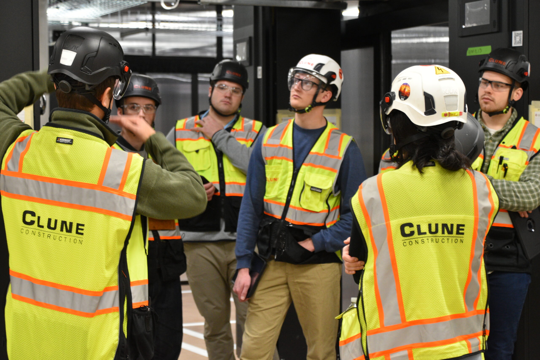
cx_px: 270
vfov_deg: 17.5
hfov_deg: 26.0
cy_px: 180
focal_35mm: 78
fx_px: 1170
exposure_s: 1/60
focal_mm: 52
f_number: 4.8
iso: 1100
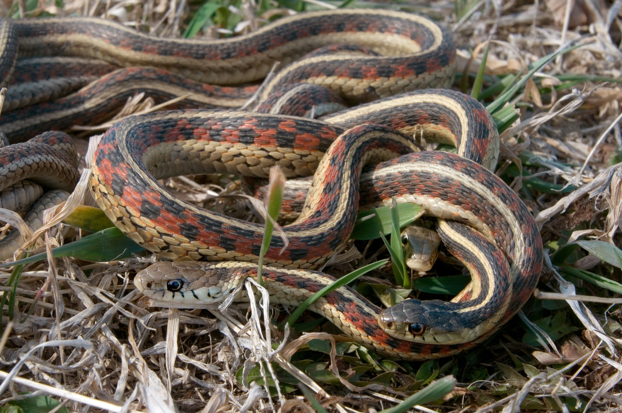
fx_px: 1864
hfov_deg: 18.9
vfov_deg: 12.6
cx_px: 311
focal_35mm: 108
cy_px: 206
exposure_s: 1/80
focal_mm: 72
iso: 200
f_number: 14
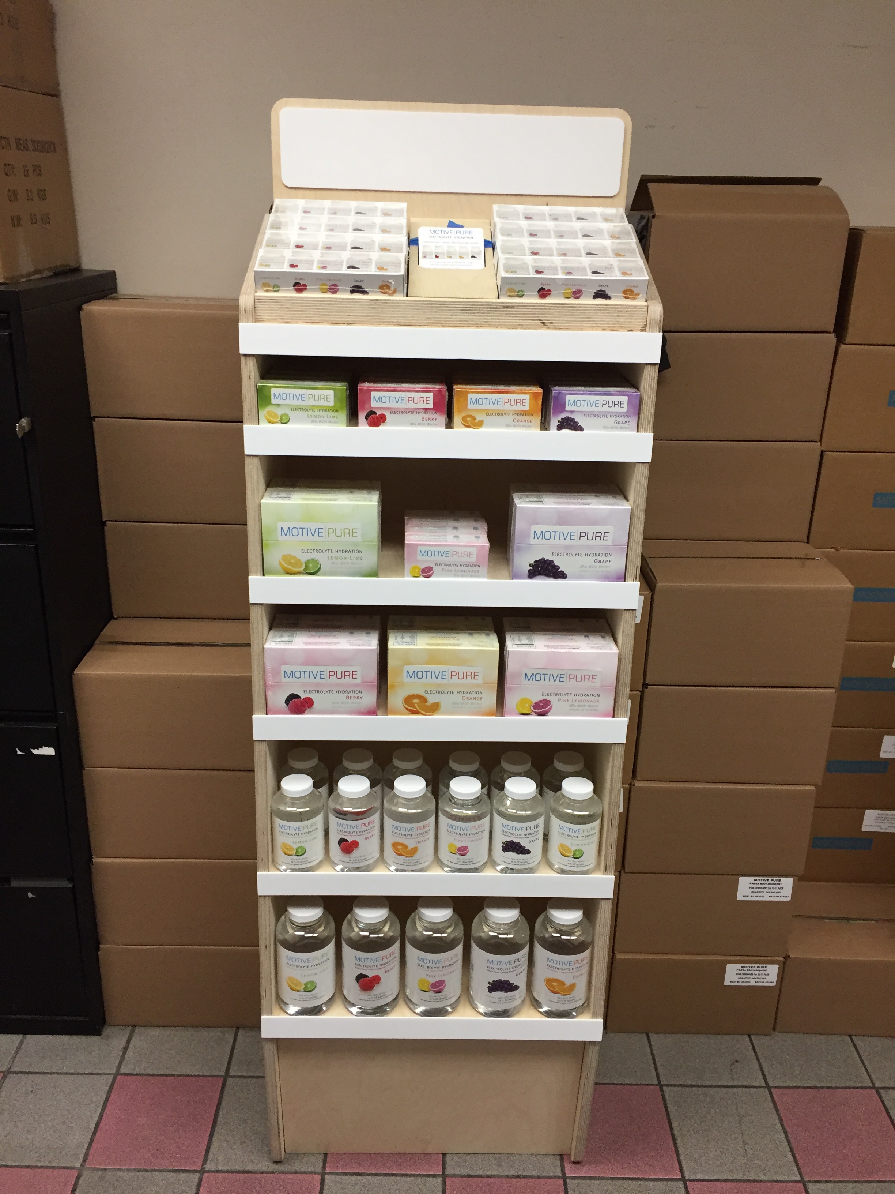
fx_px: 1000
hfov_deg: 48.2
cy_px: 597
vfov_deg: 61.7
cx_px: 448
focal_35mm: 29
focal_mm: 4.15
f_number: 2.2
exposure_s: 1/30
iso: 50
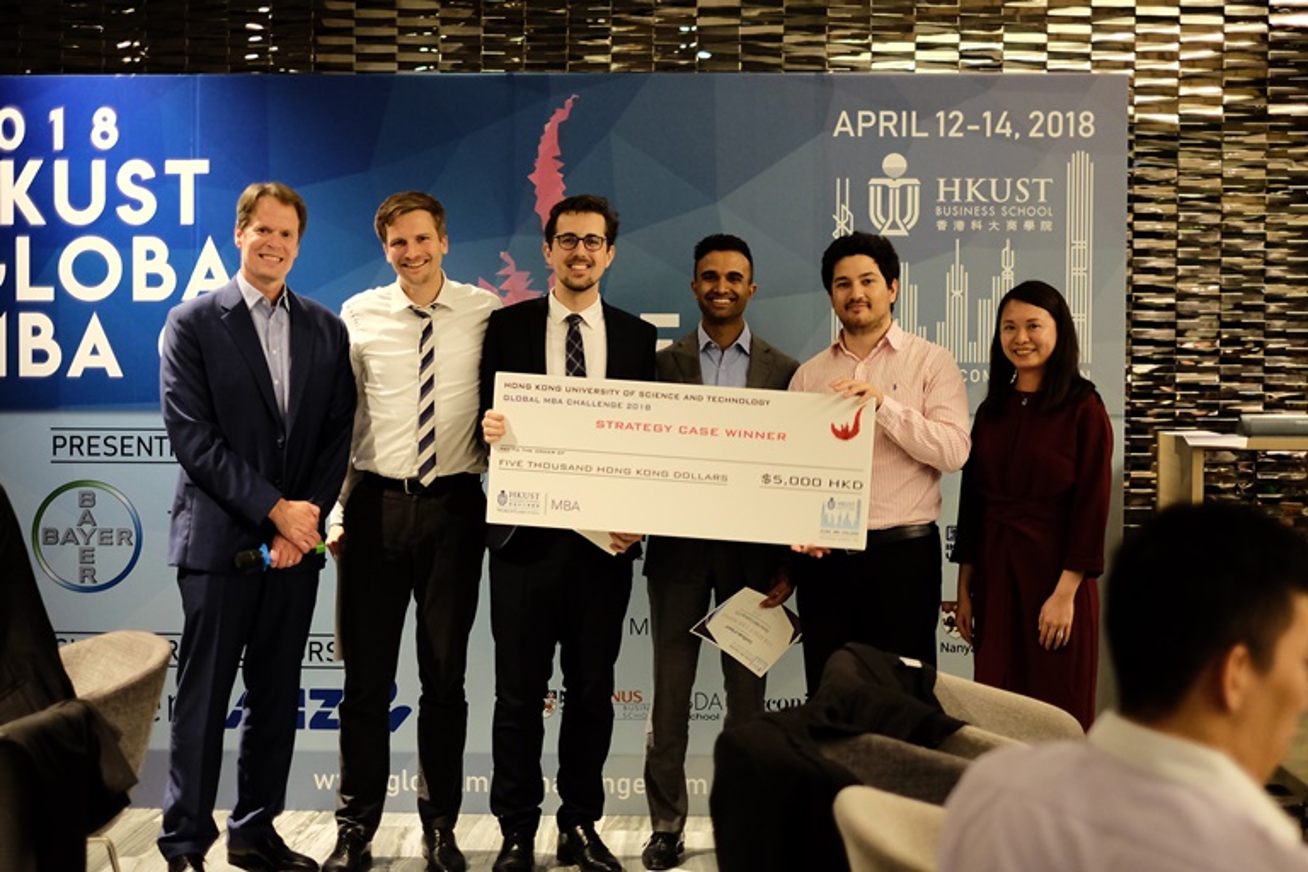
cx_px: 654
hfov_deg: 37.5
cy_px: 436
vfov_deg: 25.5
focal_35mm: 53
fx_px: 1926
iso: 2500
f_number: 1.4
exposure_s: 1/105
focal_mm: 35
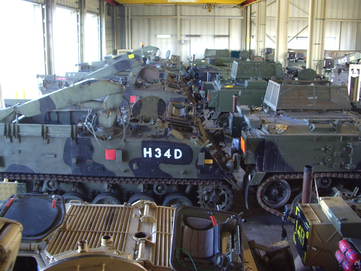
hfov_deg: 49.0
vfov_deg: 37.7
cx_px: 180
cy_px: 136
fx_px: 396
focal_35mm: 38
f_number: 2.6
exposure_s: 1/20
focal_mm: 5.8
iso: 100
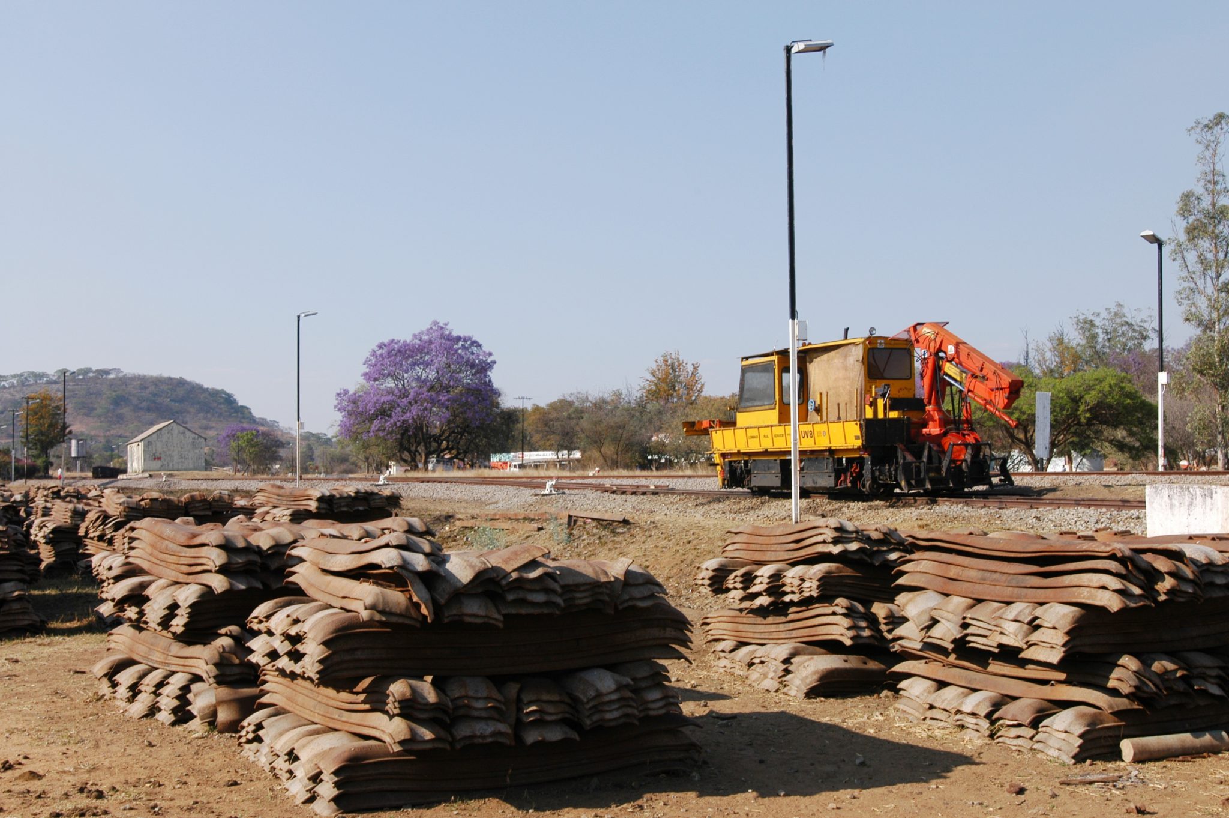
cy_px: 409
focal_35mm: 39
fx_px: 1330
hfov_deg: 49.6
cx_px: 614
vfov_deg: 34.2
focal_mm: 26
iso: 200
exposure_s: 1/320
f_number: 9
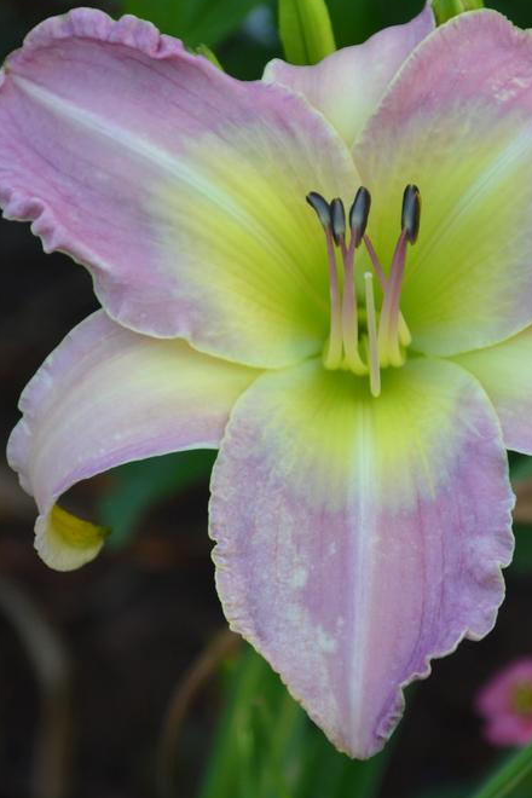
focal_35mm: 239
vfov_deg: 8.6
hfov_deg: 5.8
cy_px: 336
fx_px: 5292
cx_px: 340
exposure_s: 1/125
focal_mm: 105
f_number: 5.6
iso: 200
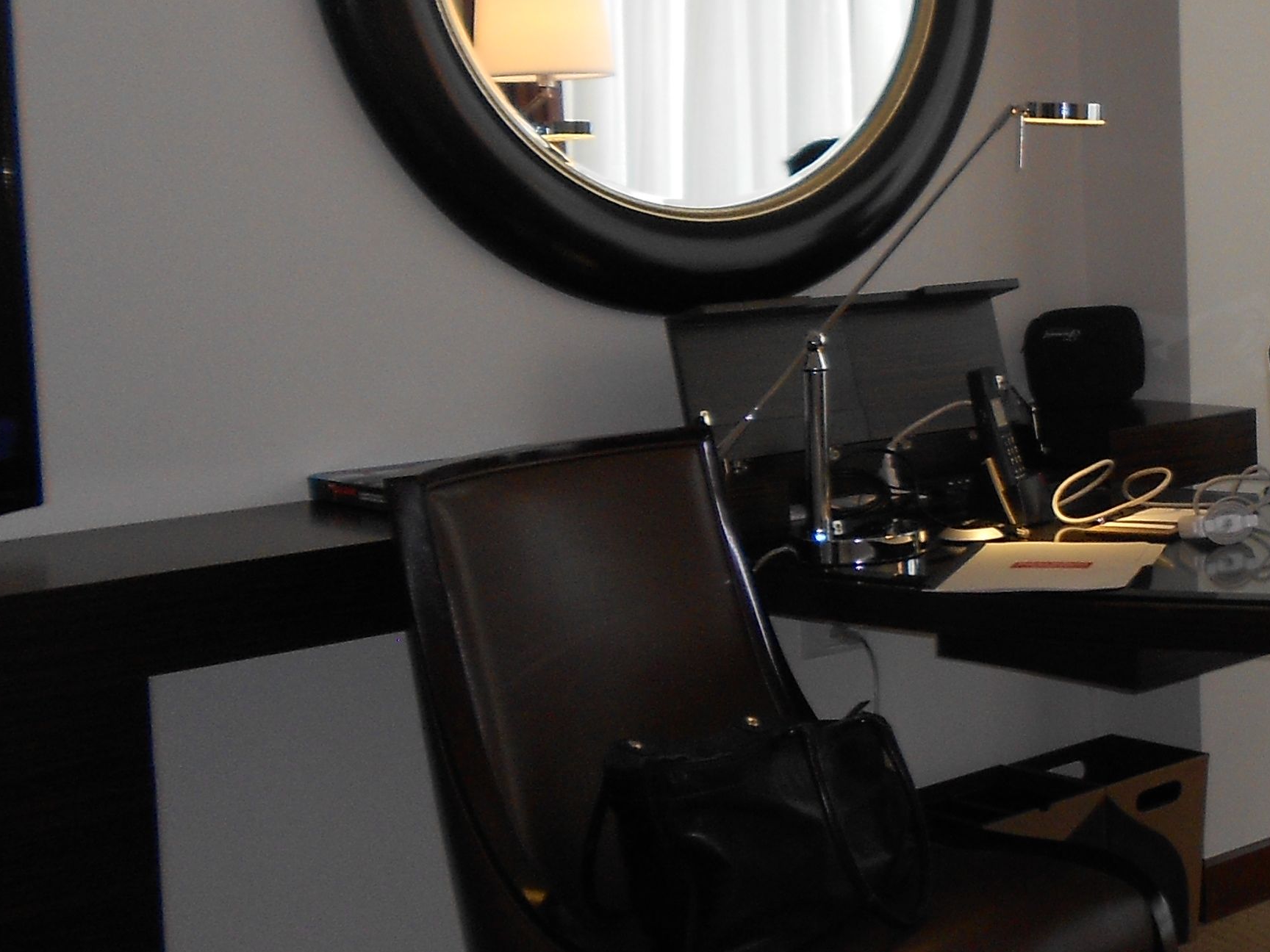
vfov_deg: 22.4
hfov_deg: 26.8
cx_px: 1474
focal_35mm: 65
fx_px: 2385
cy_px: 273
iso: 80
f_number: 3.2
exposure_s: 1/40
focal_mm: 4.6
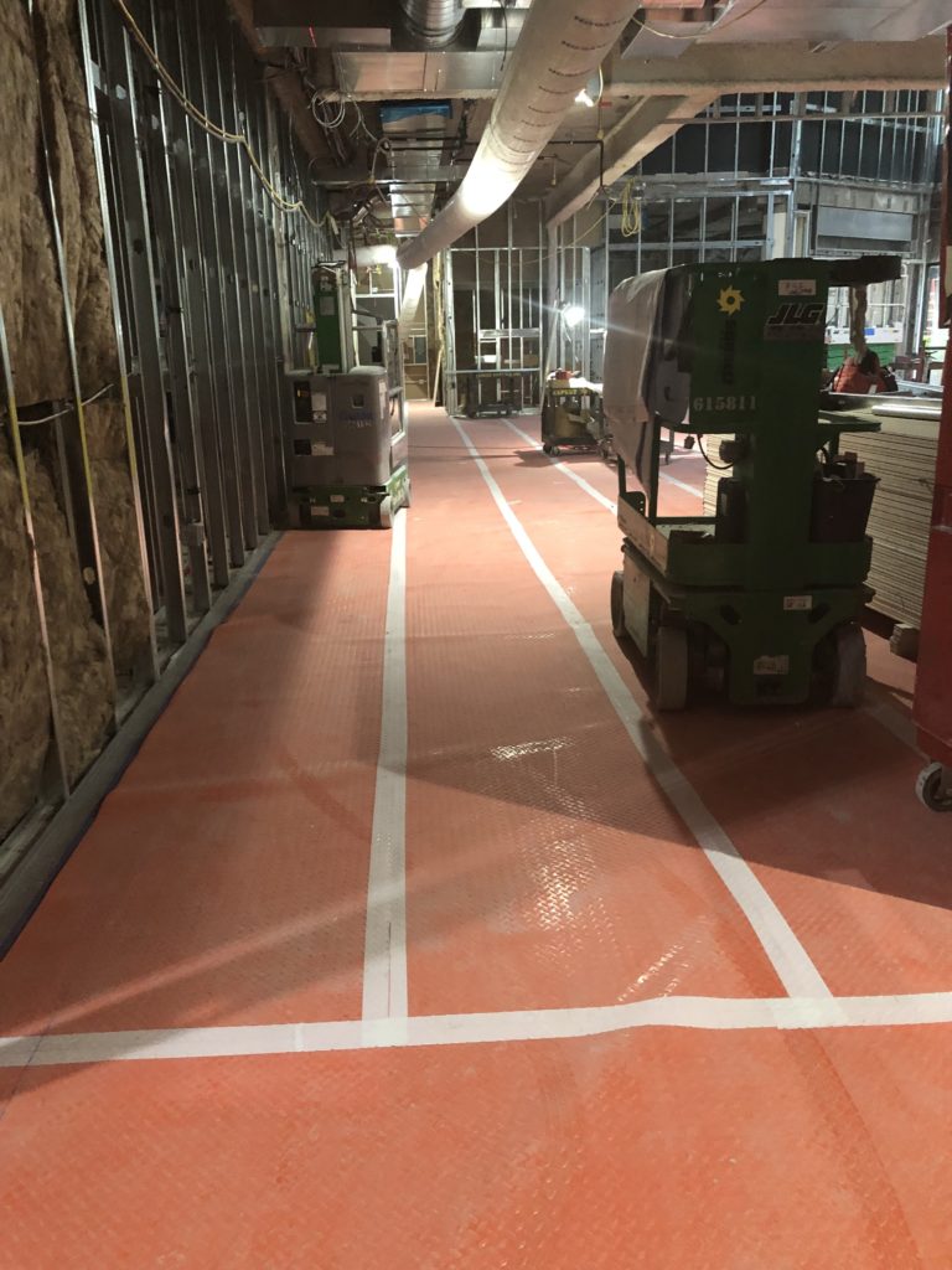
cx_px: 476
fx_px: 1027
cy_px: 635
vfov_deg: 63.4
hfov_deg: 49.7
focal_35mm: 28
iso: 80
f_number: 1.8
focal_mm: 3.99
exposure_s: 1/15
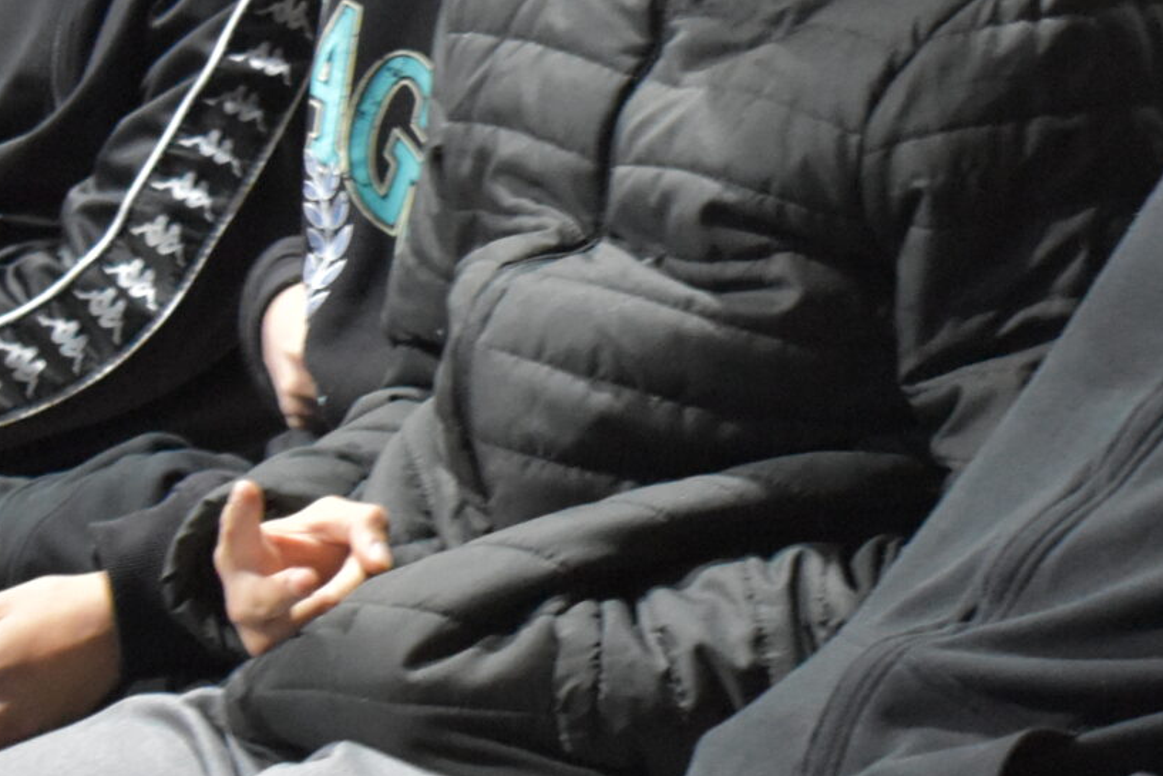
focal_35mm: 235
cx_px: 1405
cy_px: 221
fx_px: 7593
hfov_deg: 8.7
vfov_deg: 5.8
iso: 4000
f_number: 5.6
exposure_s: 1/30
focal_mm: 50
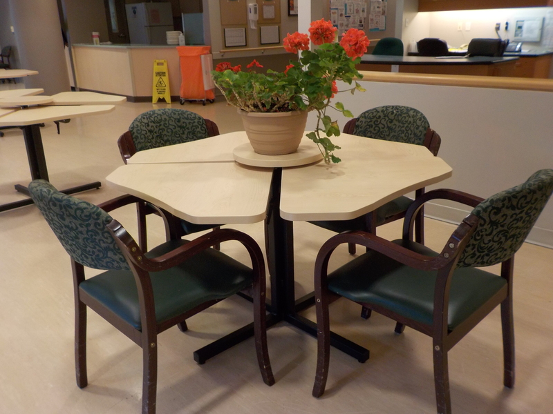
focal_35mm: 30
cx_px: 276
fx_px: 479
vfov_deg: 46.8
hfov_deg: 60.0
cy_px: 207
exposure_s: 1/30
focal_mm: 4.1
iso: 200
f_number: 3.3
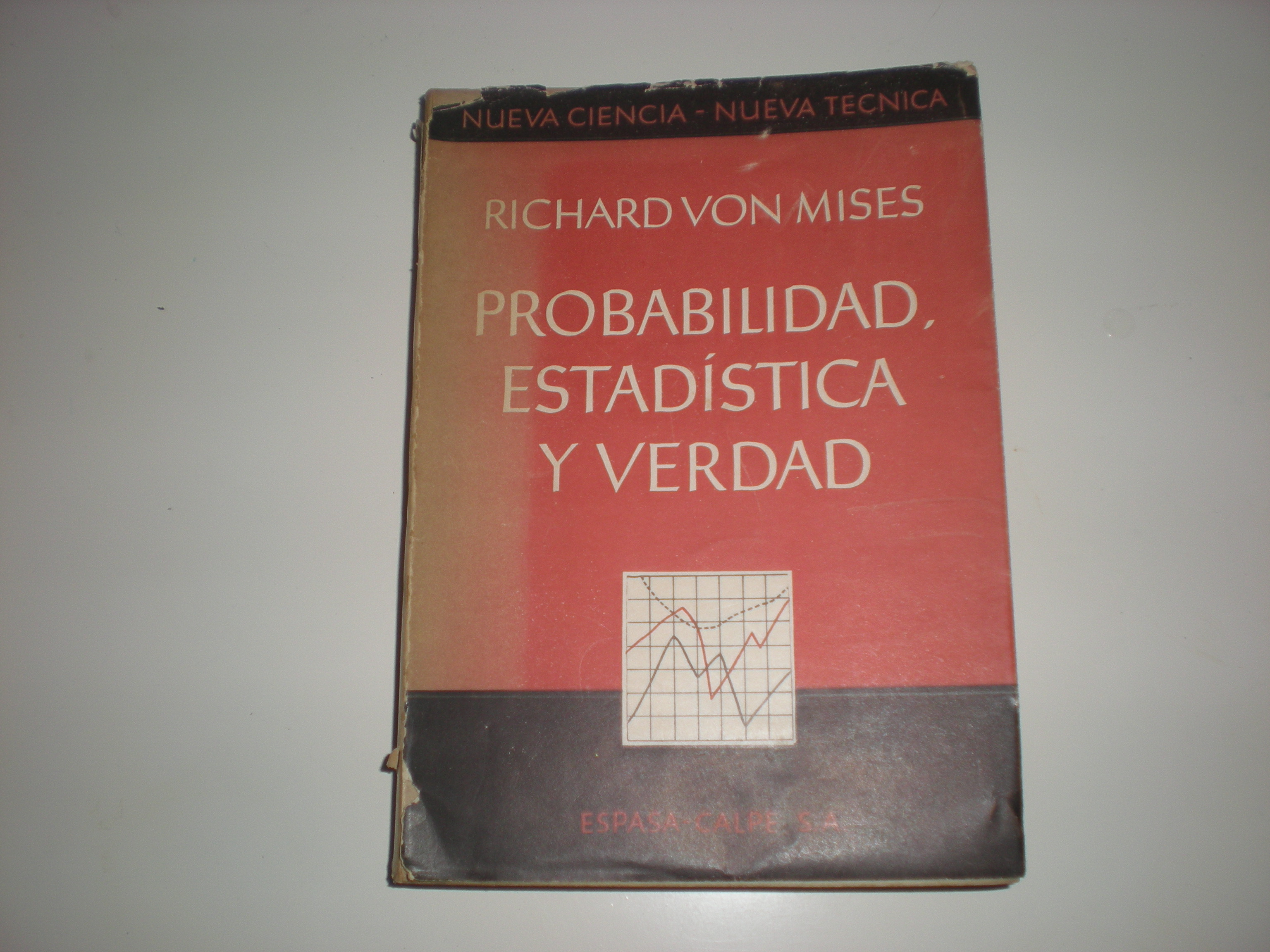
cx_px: 635
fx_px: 1394
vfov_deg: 37.7
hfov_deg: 49.0
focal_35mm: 38
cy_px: 476
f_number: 3.1
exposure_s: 1/60
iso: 50
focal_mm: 6.3
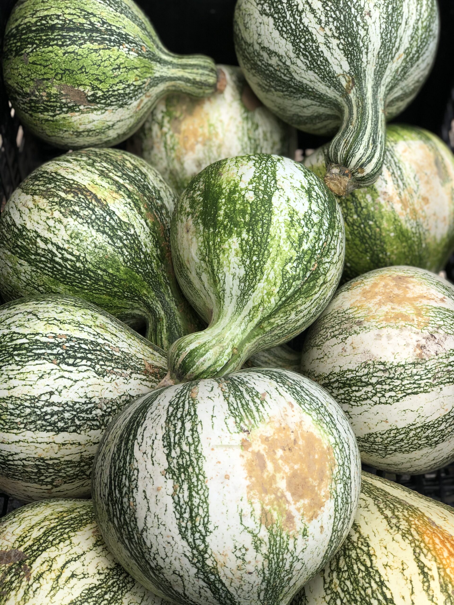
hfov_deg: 25.7
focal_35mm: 57
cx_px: 227
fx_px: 997
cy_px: 302
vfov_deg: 33.8
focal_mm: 6.6
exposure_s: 1/248
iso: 20
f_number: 2.8
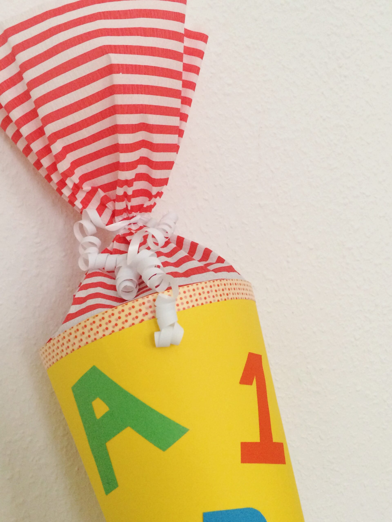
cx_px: 196
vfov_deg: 61.7
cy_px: 261
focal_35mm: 29
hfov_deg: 48.2
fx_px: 438
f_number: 2.2
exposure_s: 1/33
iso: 250
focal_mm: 4.15
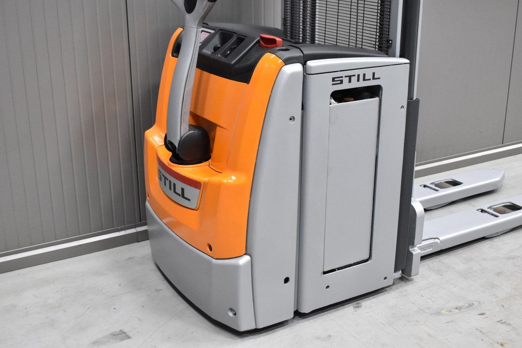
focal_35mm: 48
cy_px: 172
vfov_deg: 28.4
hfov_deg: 41.5
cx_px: 264
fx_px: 689
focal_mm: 31
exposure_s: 1/40
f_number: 5
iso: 1600
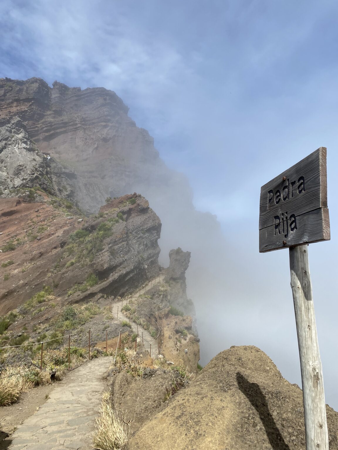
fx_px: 338
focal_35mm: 26
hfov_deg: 53.1
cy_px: 225
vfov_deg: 67.3
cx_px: 169
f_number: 1.8
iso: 32
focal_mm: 4.25
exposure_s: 1/3846
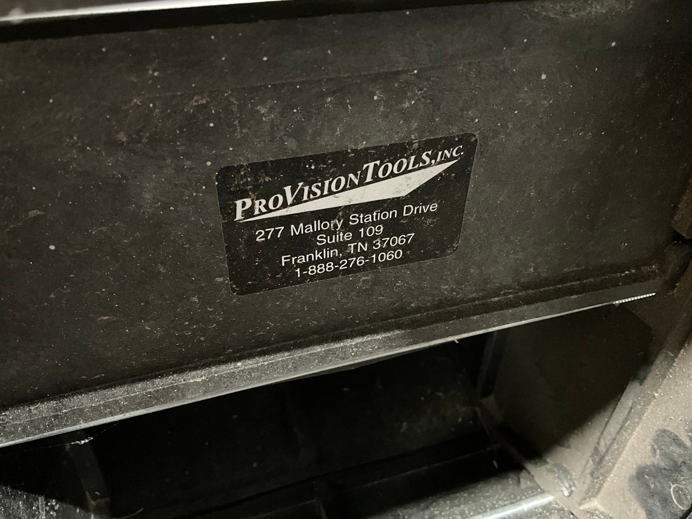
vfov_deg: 48.2
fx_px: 580
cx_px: 346
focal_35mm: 29
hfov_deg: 61.7
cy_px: 260
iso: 800
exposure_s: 1/15
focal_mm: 3
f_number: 1.8
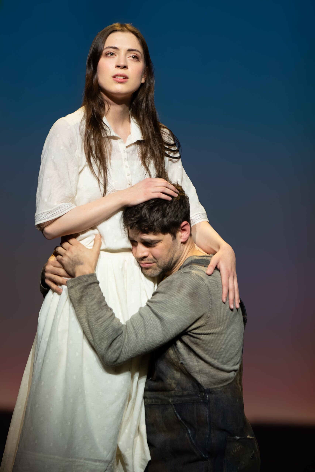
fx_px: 3674
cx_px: 158
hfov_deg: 4.9
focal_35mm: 280
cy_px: 236
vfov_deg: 7.4
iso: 800
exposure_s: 1/200
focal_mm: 187
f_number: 4
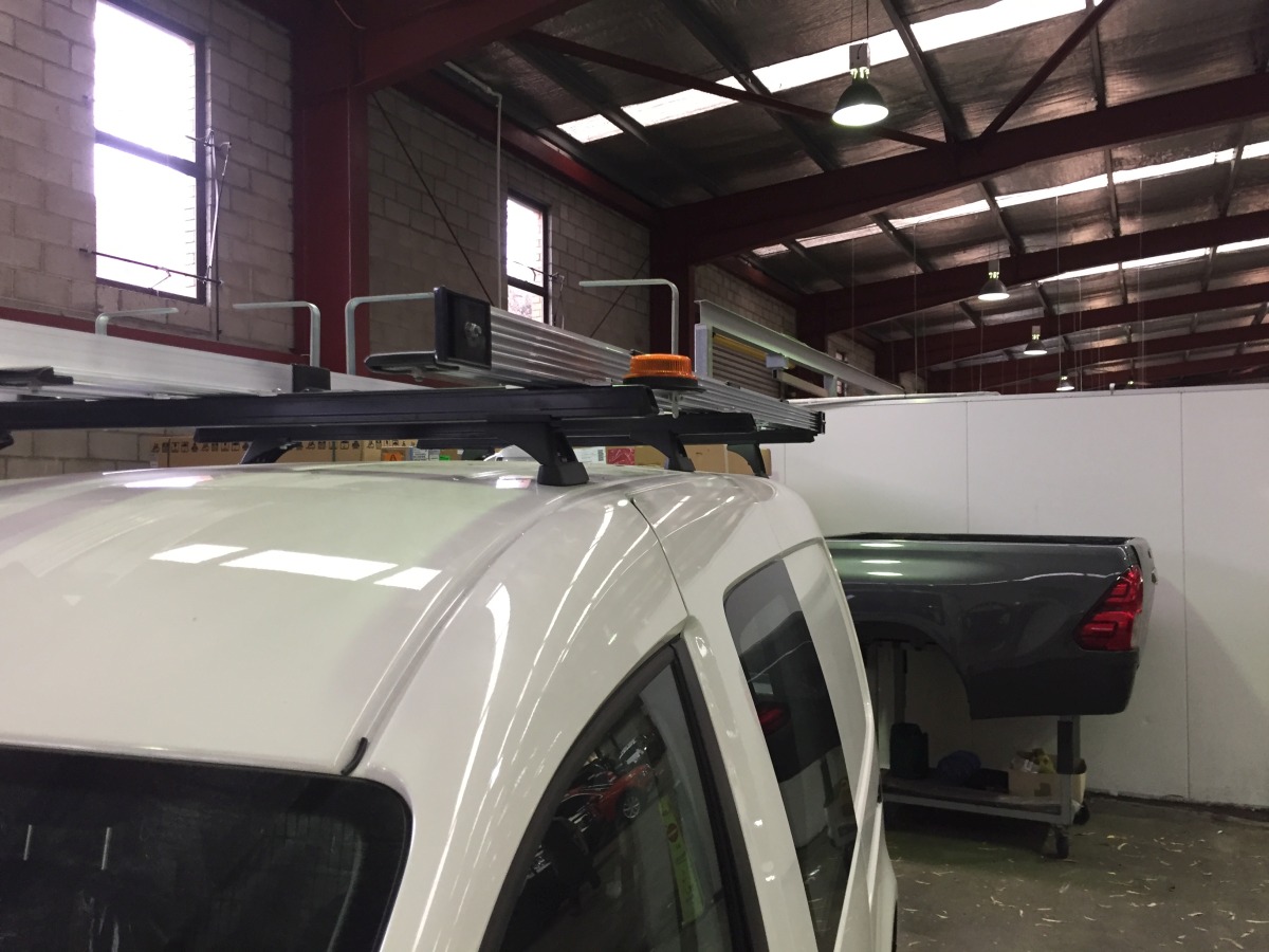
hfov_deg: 61.7
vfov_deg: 48.2
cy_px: 476
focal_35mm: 29
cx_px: 634
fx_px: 1063
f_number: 2.2
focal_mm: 4.15
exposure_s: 1/33
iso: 160
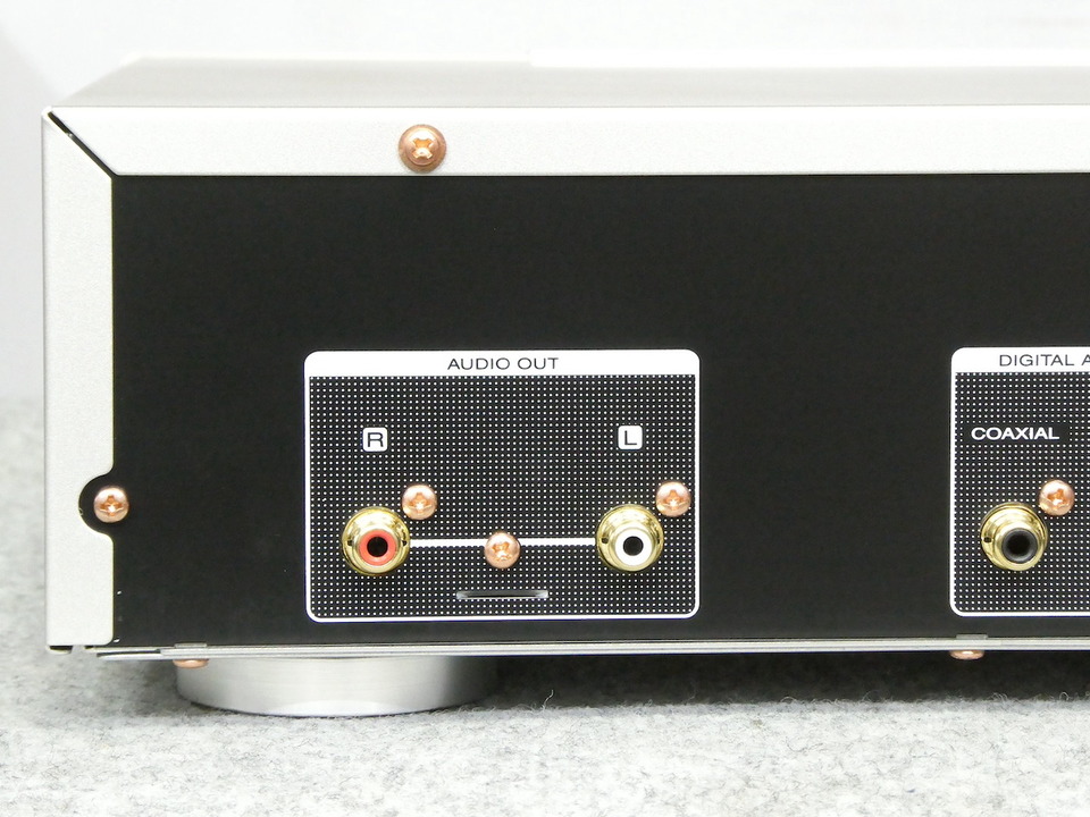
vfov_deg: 12.0
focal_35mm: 124
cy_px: 408
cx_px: 545
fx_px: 3905
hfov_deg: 15.9
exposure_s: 1/15
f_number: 5.6
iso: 1600
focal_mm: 22.3
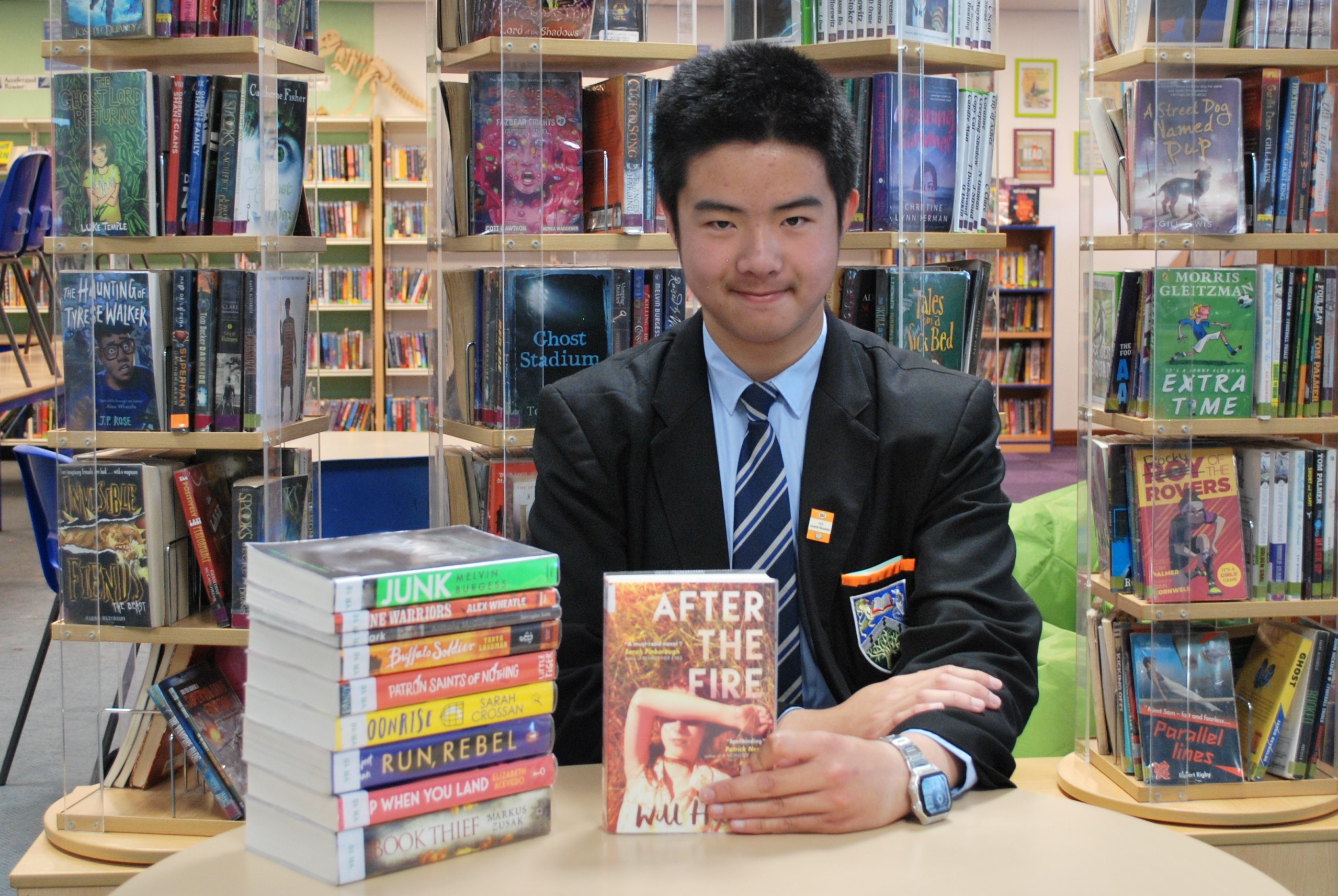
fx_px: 1340
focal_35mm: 36
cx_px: 669
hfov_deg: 53.1
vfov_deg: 37.0
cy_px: 448
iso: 400
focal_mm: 24
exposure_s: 1/15
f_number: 4.2
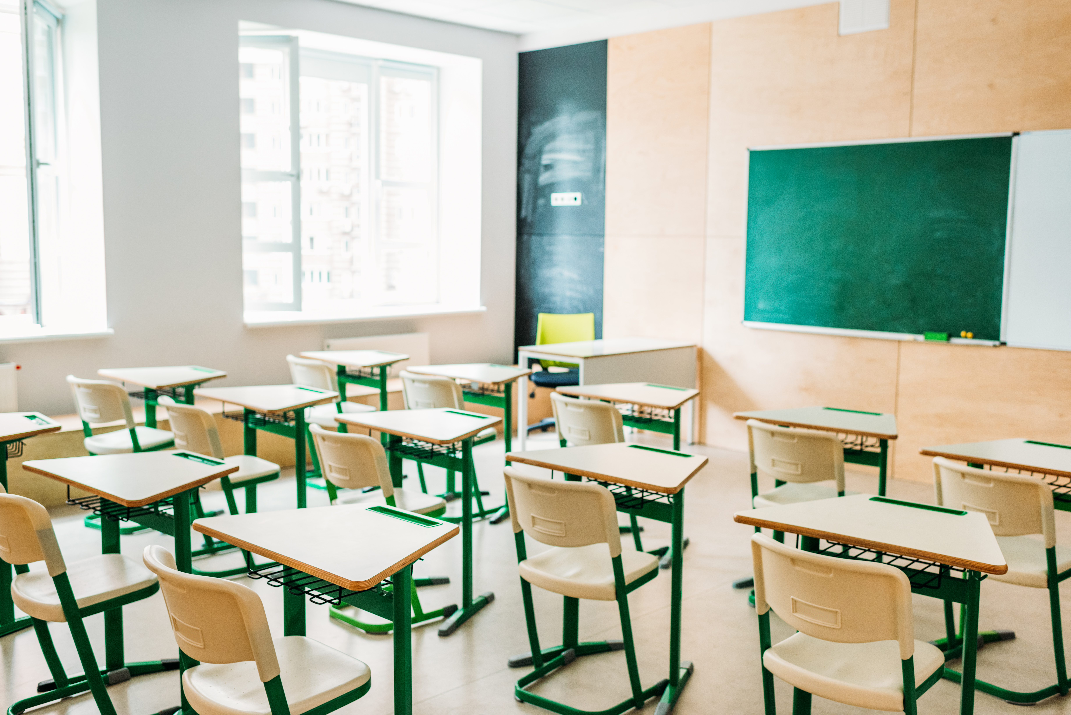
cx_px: 536
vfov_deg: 37.9
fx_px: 1042
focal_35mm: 35
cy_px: 358
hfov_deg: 54.4
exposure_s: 1/320
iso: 800
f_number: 2.8
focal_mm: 35
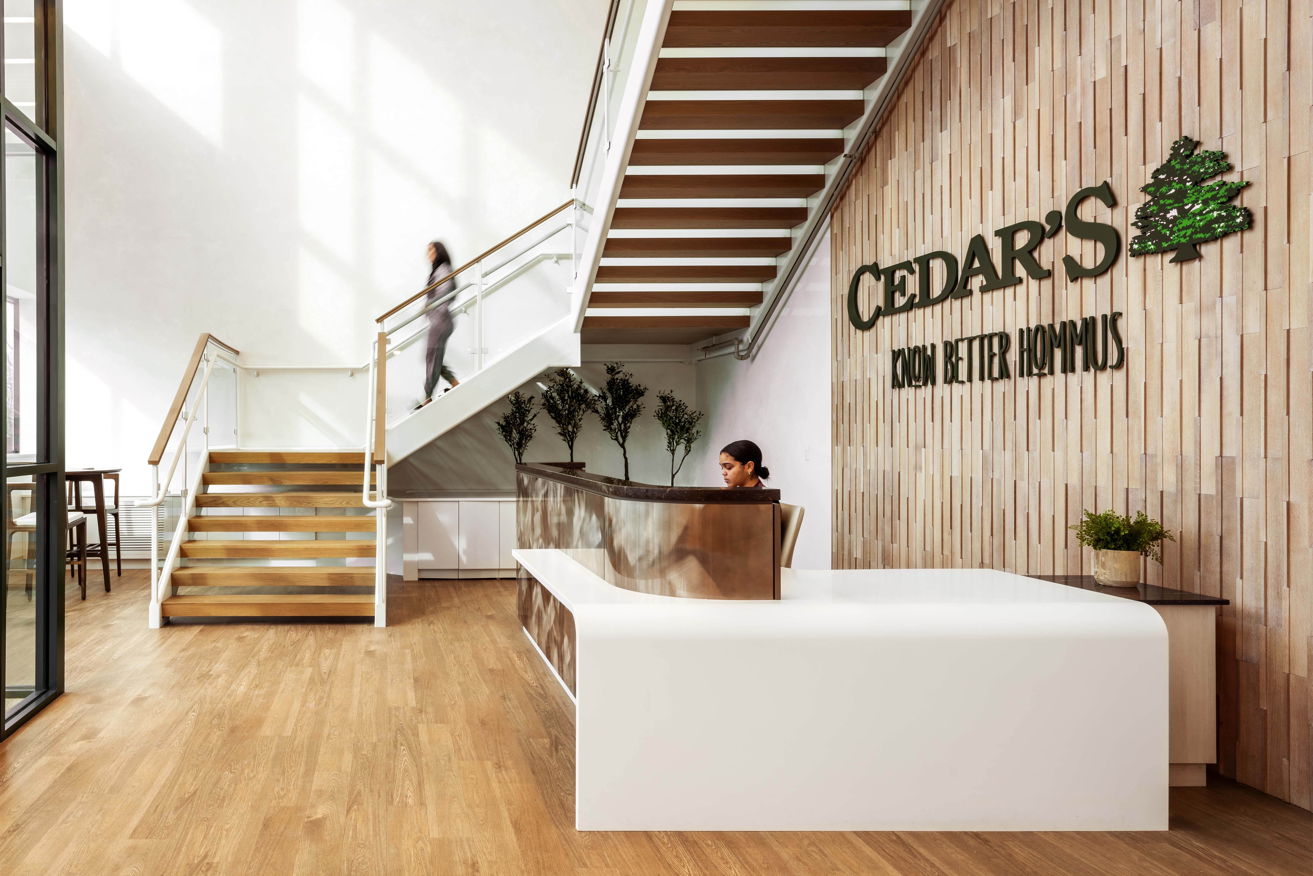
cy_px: 438
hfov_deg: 73.7
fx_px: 876
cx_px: 656
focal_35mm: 24
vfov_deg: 53.2
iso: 400
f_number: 18
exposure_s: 1/5
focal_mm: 24
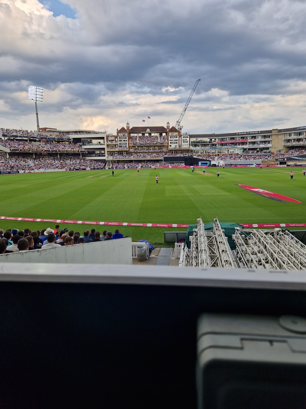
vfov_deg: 73.9
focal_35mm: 23
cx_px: 153
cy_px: 204
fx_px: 271
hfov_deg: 58.9
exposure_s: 1/364
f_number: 1.8
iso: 50
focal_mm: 5.4
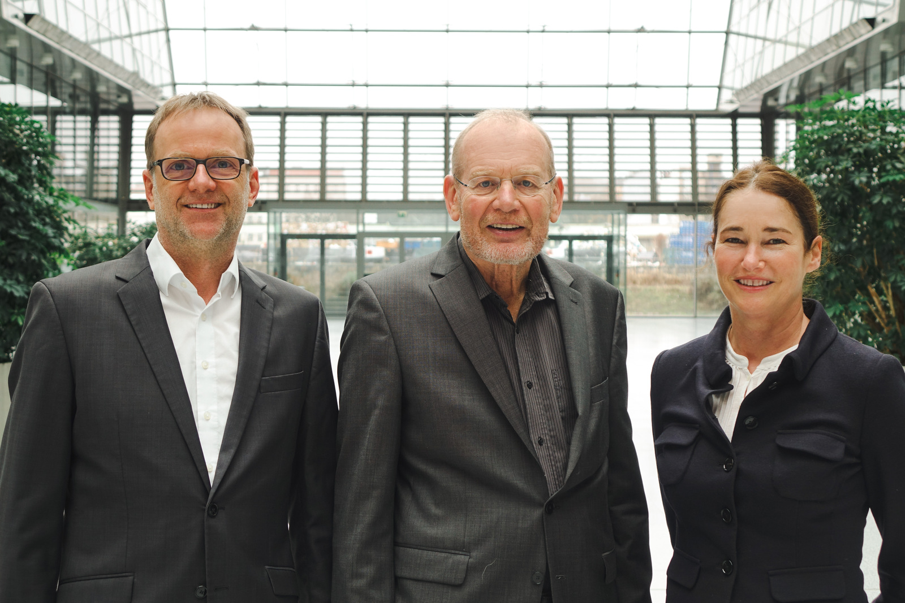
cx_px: 452
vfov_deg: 24.6
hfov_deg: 36.2
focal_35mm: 55
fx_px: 1383
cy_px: 302
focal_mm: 20.19
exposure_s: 1/60
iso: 125
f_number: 2.8
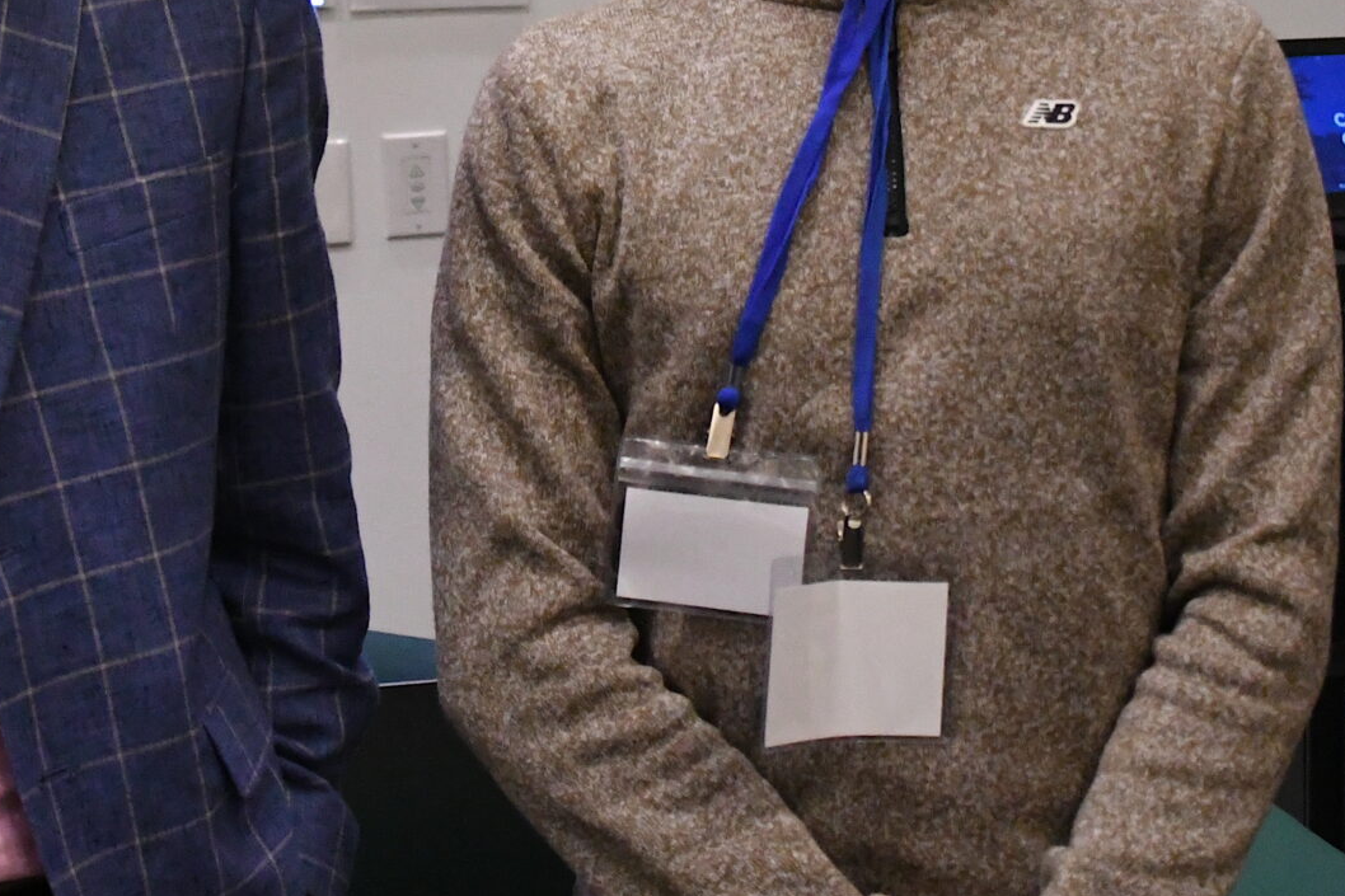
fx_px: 18311
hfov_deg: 4.2
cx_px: 876
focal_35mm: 490
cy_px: 73
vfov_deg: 2.8
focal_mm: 135
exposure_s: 1/200
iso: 5600
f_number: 6
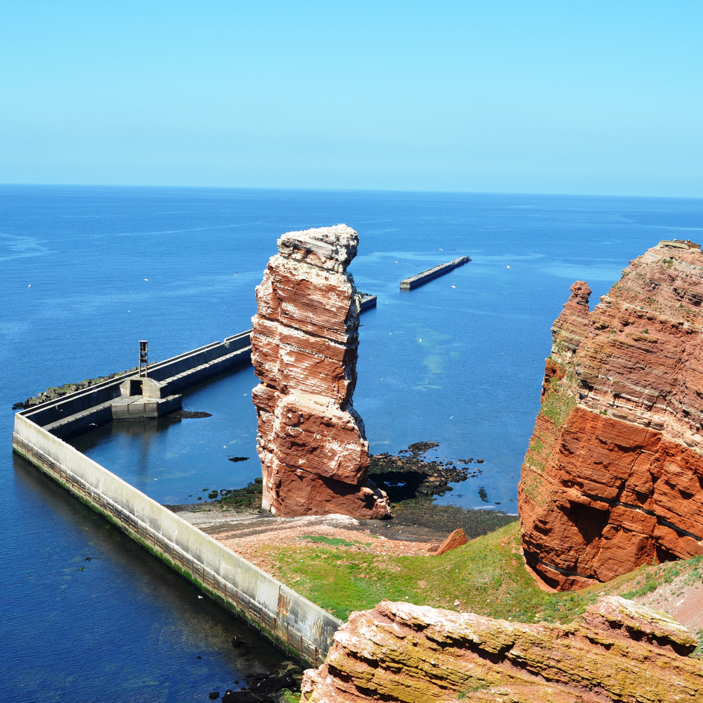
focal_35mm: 54
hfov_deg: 31.6
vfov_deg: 31.6
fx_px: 1241
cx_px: 323
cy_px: 352
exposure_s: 1/320
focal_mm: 28
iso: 200
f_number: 9
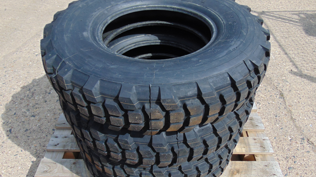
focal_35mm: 28
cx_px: 160
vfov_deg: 41.5
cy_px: 88
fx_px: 235
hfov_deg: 67.9
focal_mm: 4.5
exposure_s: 1/1000
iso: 80
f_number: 3
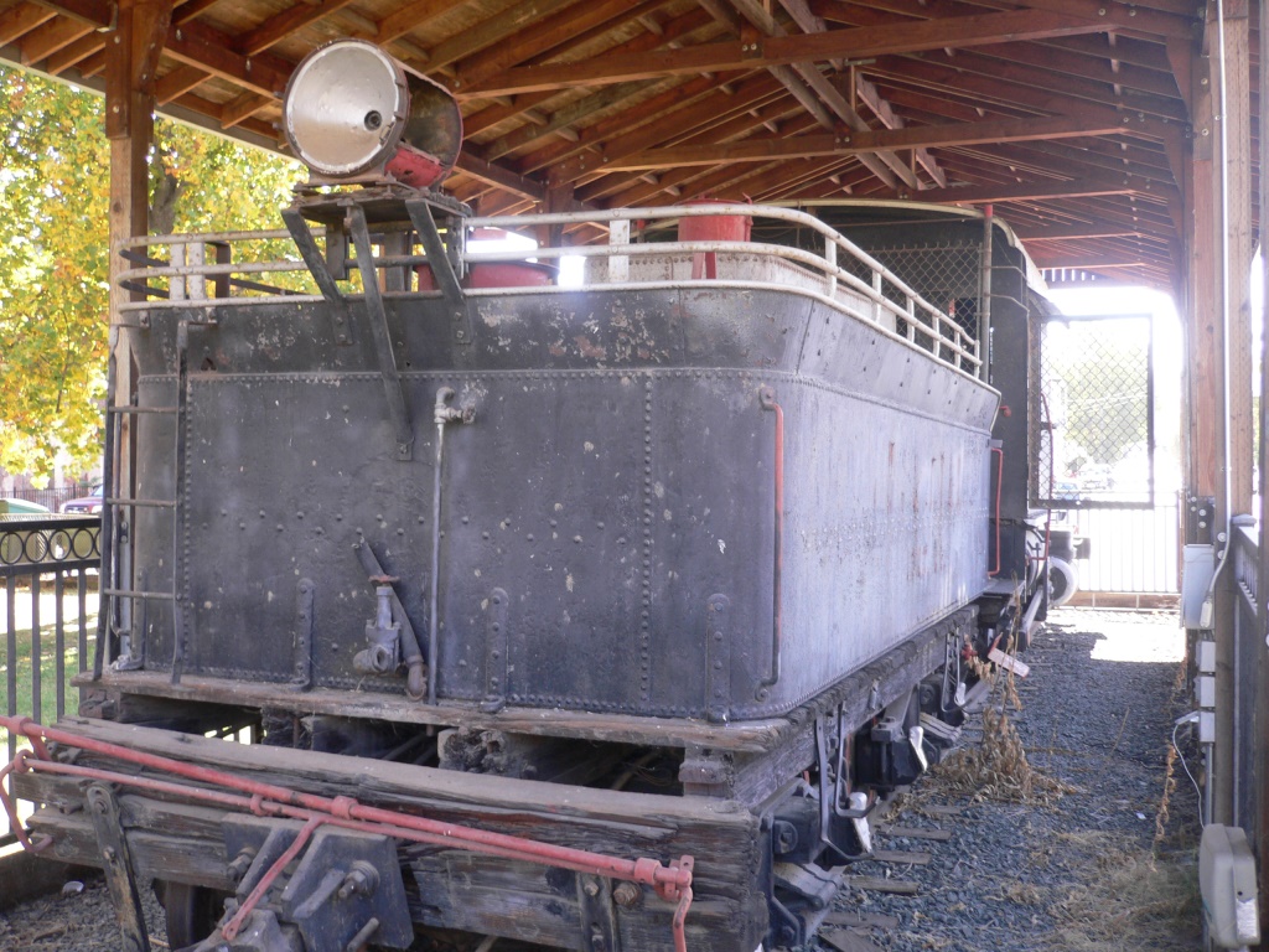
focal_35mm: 35
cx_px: 634
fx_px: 1283
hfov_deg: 52.6
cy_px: 476
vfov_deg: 40.7
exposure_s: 1/60
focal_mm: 5.8
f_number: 2.8
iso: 100
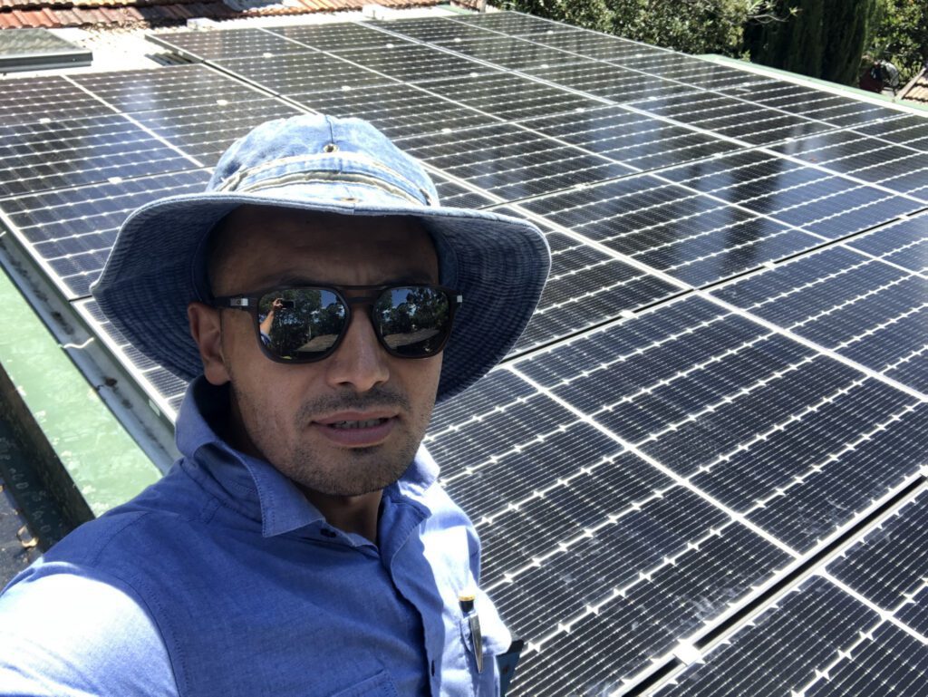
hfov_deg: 56.8
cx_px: 464
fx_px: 858
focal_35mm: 32
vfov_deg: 44.2
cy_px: 348
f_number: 2.2
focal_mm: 2.87
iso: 25
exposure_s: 1/120
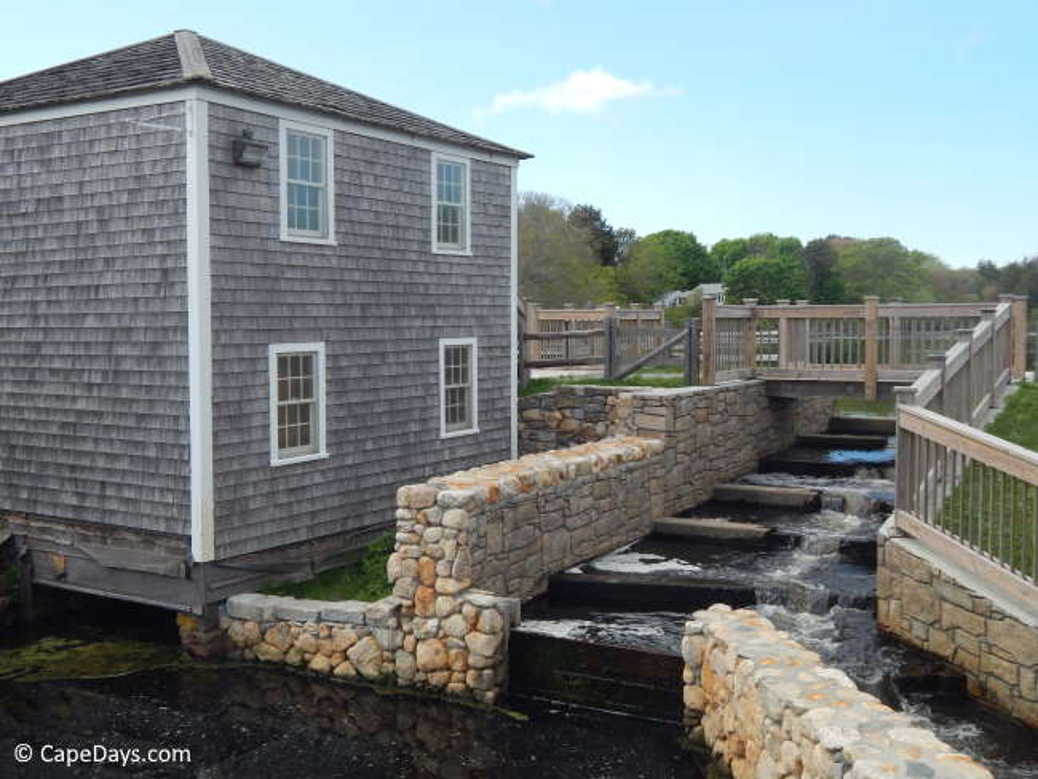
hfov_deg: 49.0
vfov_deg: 37.7
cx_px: 519
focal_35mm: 38
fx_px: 1140
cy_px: 390
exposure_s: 1/640
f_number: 3.4
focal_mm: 6.8
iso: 125
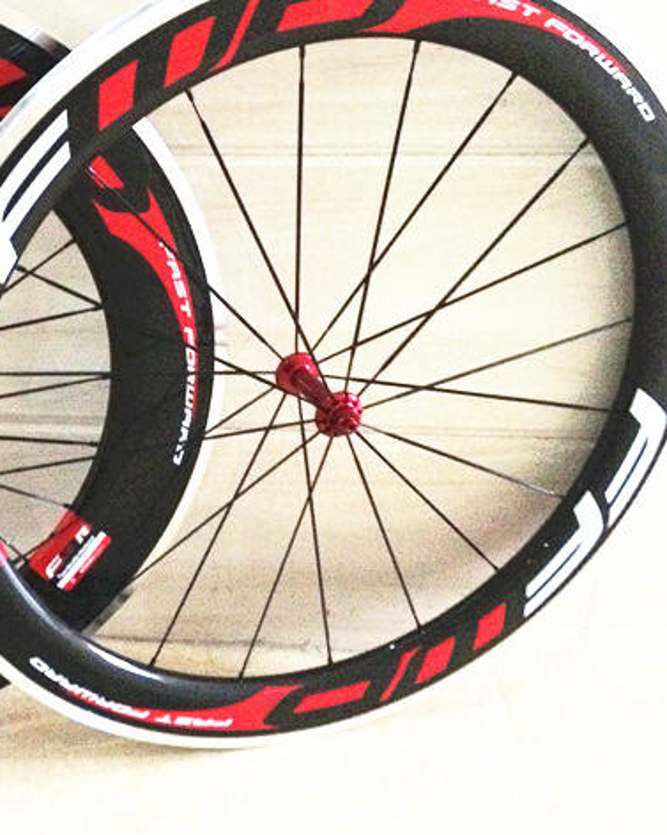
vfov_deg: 38.7
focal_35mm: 48
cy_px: 345
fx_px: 1186
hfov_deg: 29.6
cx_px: 23
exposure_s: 1/15
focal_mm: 4.15
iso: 640
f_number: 2.2
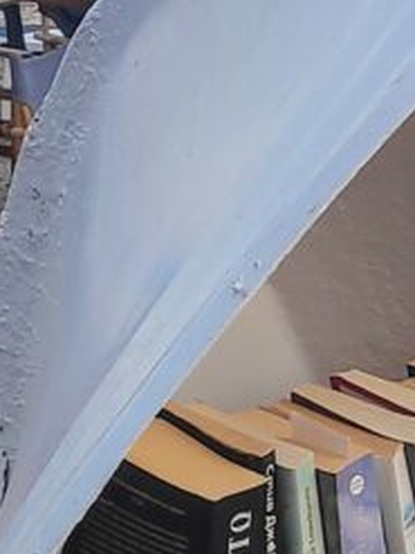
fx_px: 1328
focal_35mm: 83
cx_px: 583
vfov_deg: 23.6
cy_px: 287
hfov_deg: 16.5
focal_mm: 3.94
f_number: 1.9
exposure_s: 1/131
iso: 100
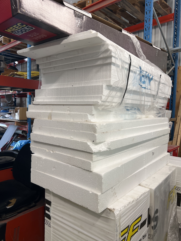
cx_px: 90
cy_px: 120
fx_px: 181
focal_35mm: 26
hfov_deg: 53.1
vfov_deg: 67.3
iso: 80
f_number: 1.5
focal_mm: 5.7
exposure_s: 1/121
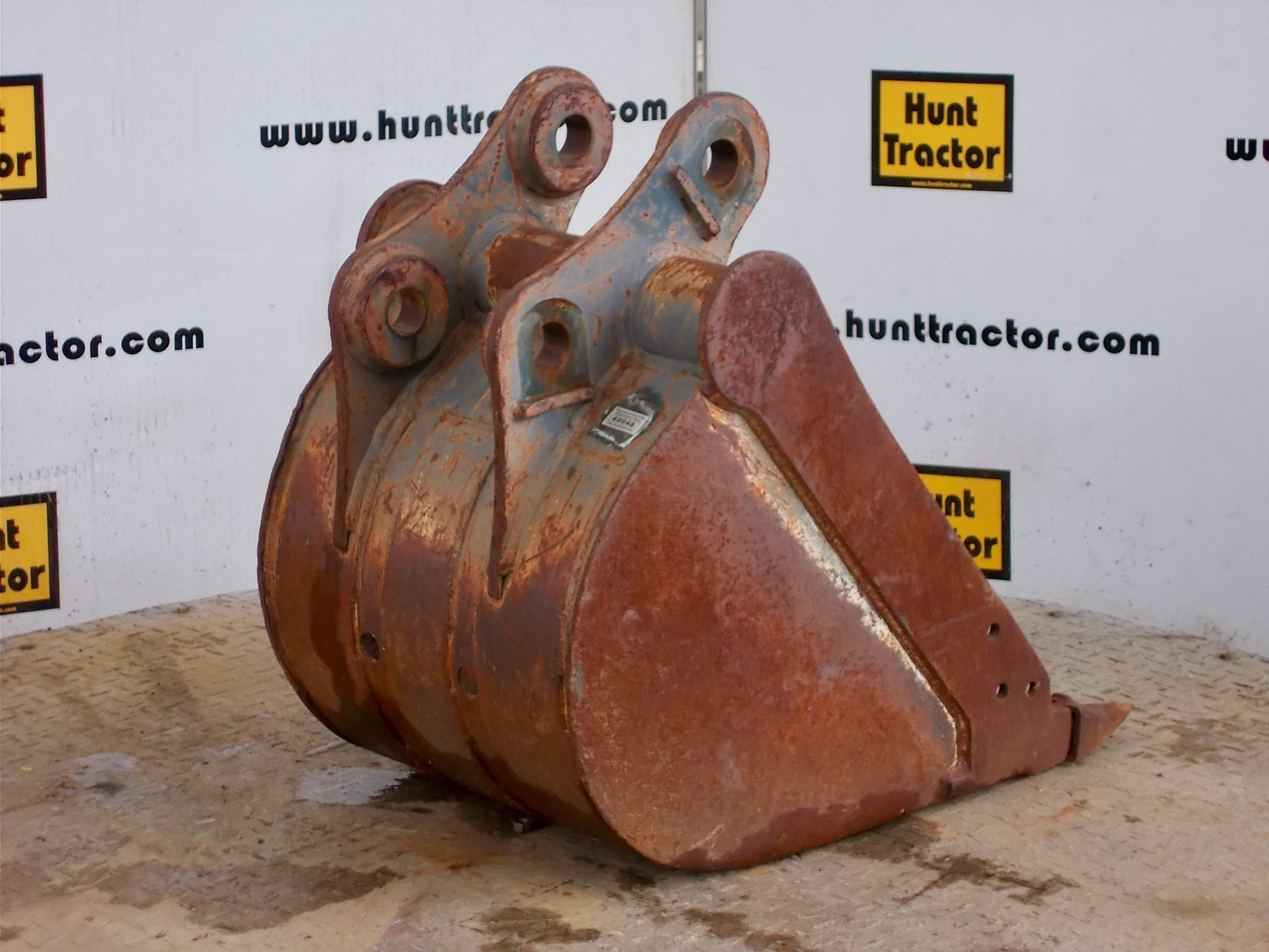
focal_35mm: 99
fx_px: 3629
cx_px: 634
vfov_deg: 14.9
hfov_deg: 19.8
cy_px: 476
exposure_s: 1/40
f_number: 5.5
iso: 200
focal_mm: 17.6
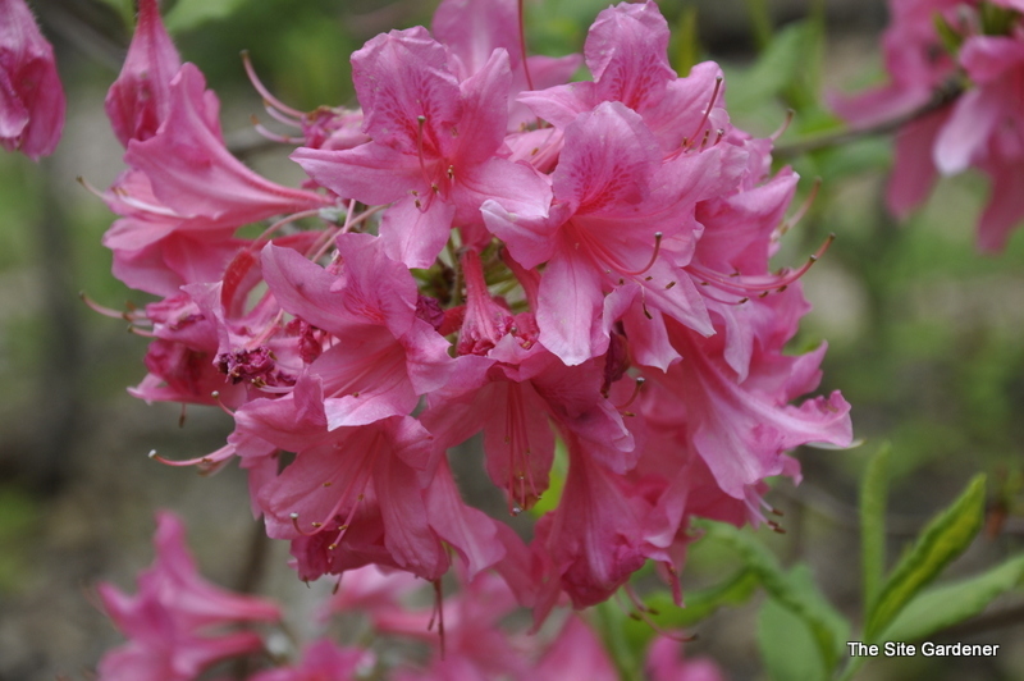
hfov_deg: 17.1
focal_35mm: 120
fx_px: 3410
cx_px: 512
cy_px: 340
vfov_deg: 11.4
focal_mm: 80
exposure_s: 1/250
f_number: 8
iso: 200
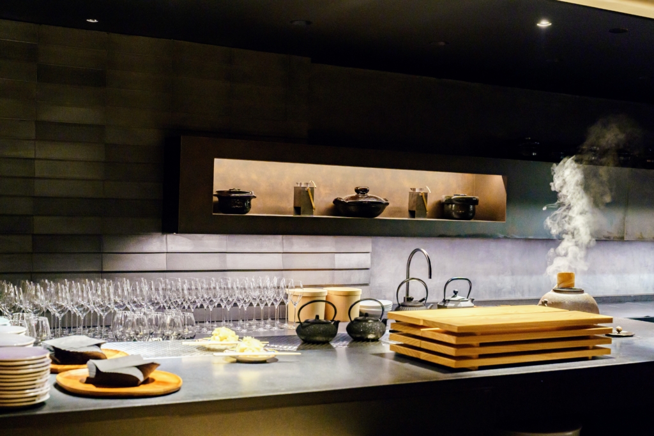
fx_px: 872
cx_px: 327
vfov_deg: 28.1
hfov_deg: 41.1
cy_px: 218
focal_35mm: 48
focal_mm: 48
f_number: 5.6
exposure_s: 1/125
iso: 3200
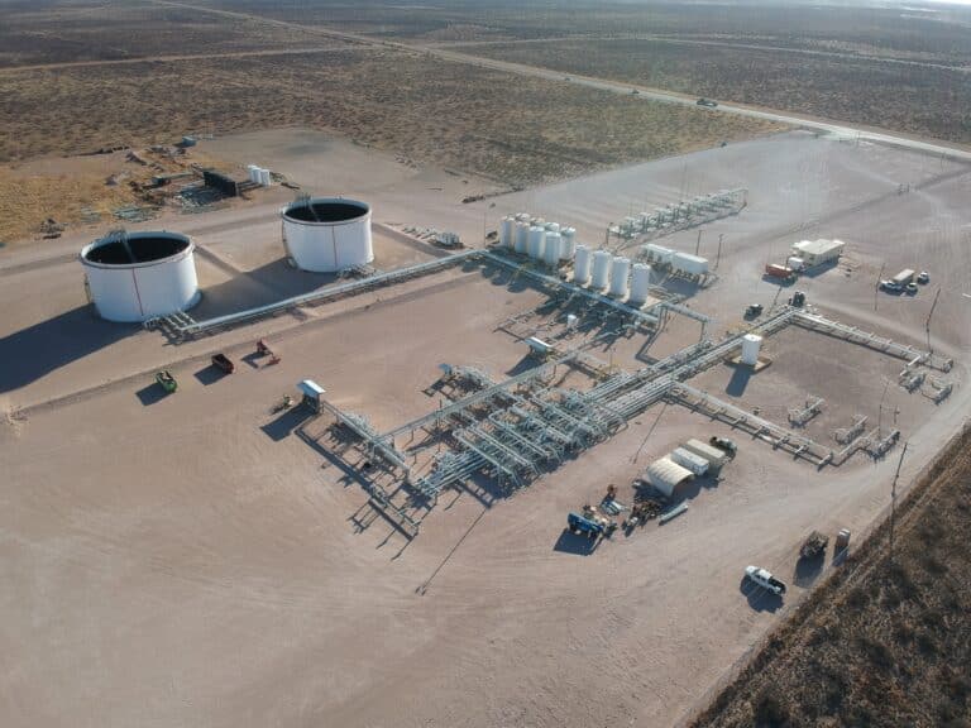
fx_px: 701
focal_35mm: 25
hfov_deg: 69.4
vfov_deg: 54.9
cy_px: 364
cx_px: 486
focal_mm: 4.49
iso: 100
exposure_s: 1/1250
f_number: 2.6
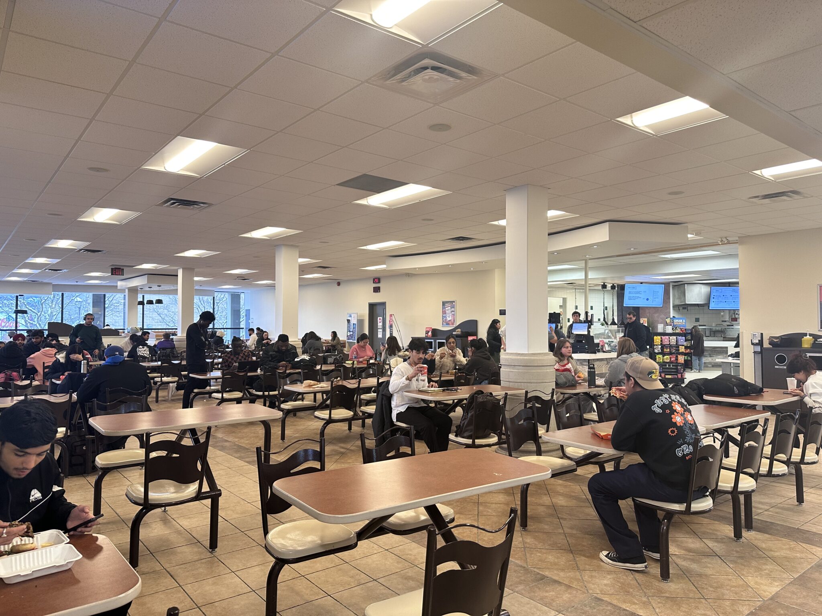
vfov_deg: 56.8
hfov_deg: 71.6
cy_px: 308
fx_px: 570
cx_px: 411
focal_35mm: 24
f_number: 1.78
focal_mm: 6.86
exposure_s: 1/60
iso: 125
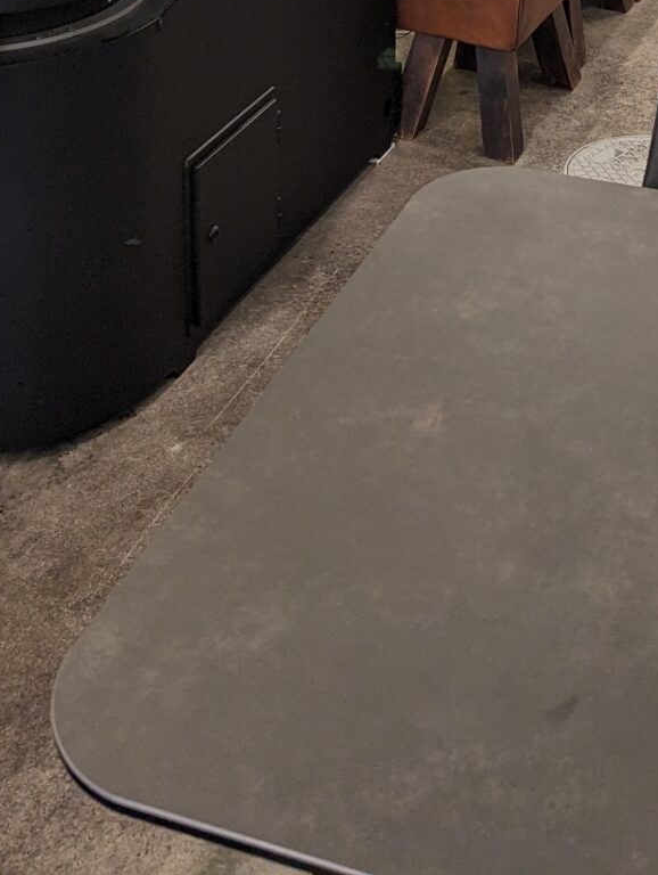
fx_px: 1618
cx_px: 486
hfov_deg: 22.8
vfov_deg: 25.6
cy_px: -291
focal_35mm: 64
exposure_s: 1/40
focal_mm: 6.81
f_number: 1.85
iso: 64
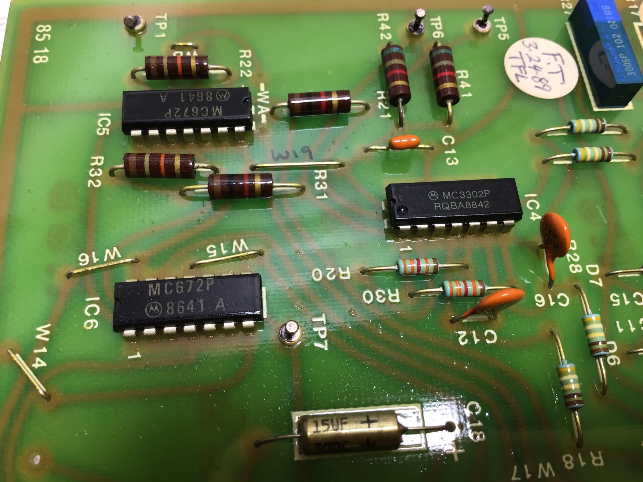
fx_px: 576
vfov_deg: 45.4
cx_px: 322
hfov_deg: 58.4
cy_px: 241
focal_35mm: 31
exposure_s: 1/60
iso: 25
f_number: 2.4
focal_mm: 3.3
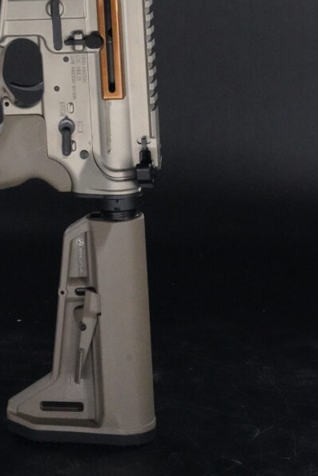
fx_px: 1708
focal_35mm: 129
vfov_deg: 15.2
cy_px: -129
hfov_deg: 10.6
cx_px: 121
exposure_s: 1/320
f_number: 16
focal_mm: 50
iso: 12800
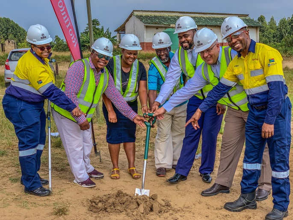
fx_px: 440
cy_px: 110
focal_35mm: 52
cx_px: 146
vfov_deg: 28.0
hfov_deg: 36.8
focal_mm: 6
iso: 16
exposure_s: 1/850
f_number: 2.4
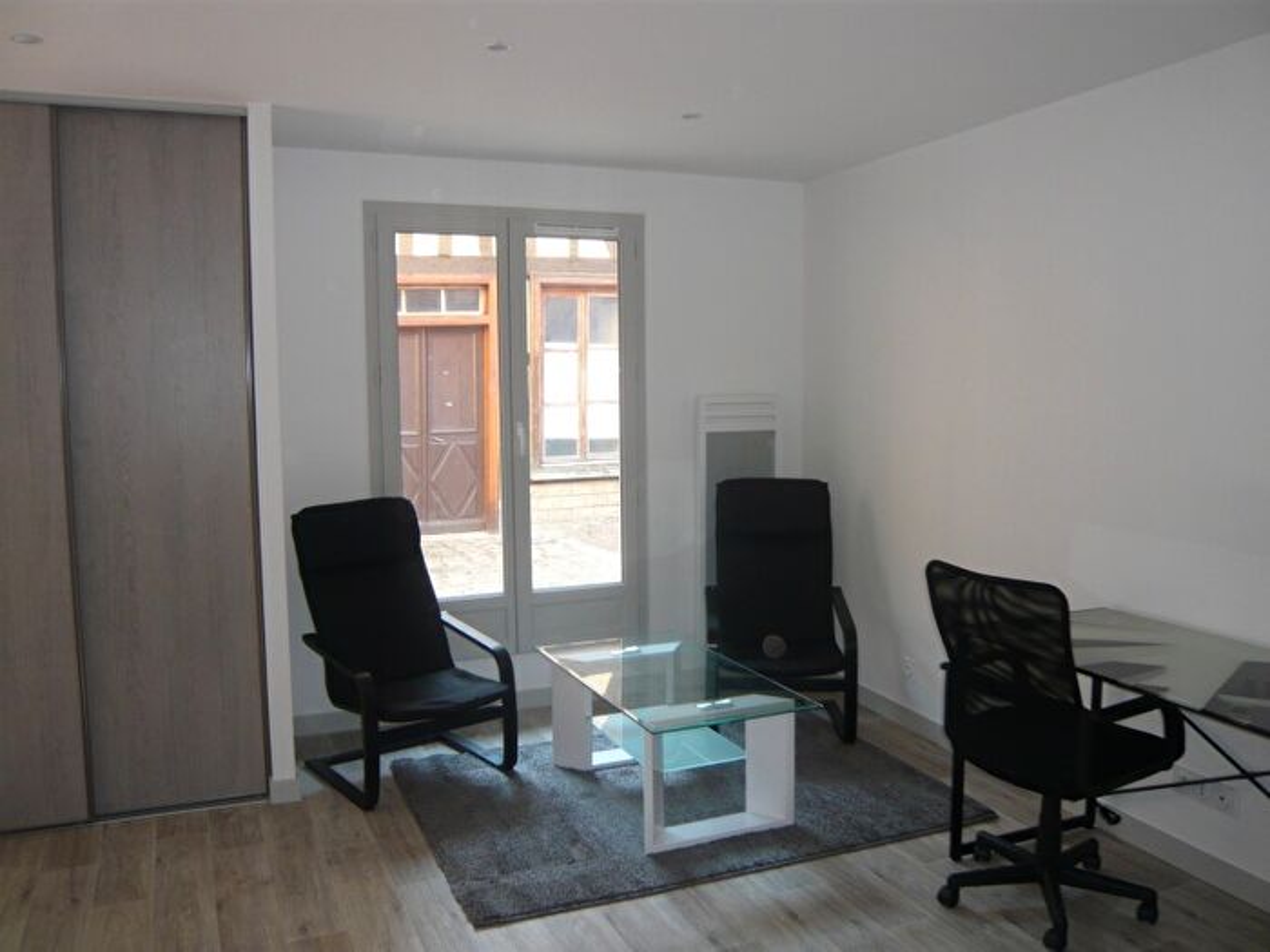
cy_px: 476
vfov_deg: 49.7
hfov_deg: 63.4
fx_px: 1027
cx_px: 635
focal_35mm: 28
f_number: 2.8
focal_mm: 4.6
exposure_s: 1/40
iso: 100
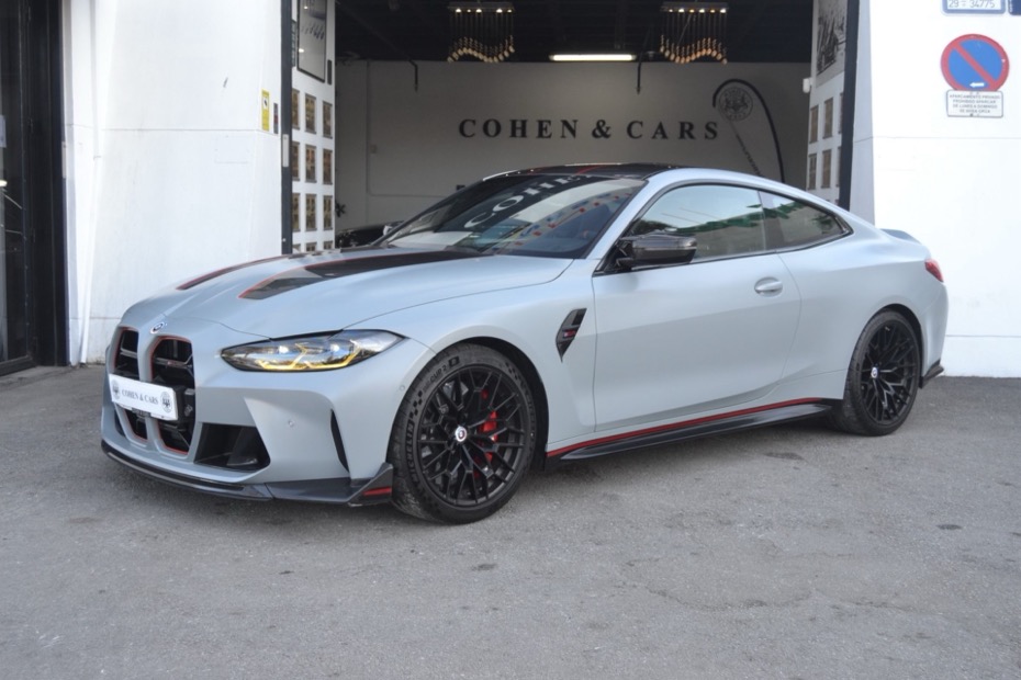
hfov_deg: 46.4
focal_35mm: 42
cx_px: 510
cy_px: 340
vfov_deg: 31.9
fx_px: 1191
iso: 400
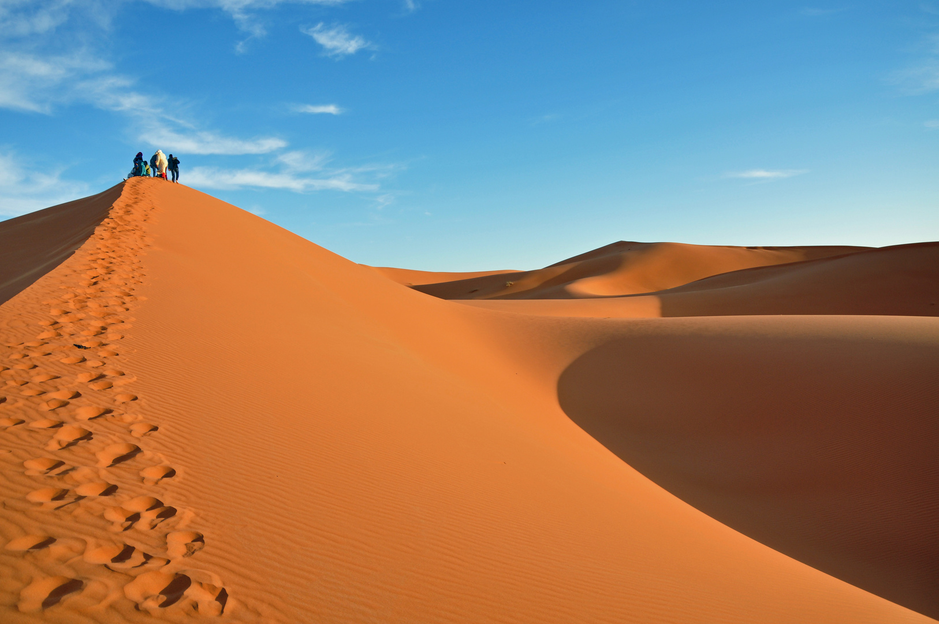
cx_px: 470
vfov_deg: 47.8
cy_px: 312
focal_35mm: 27
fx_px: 703
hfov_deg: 67.4
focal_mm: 18
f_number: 8
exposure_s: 1/320
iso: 250
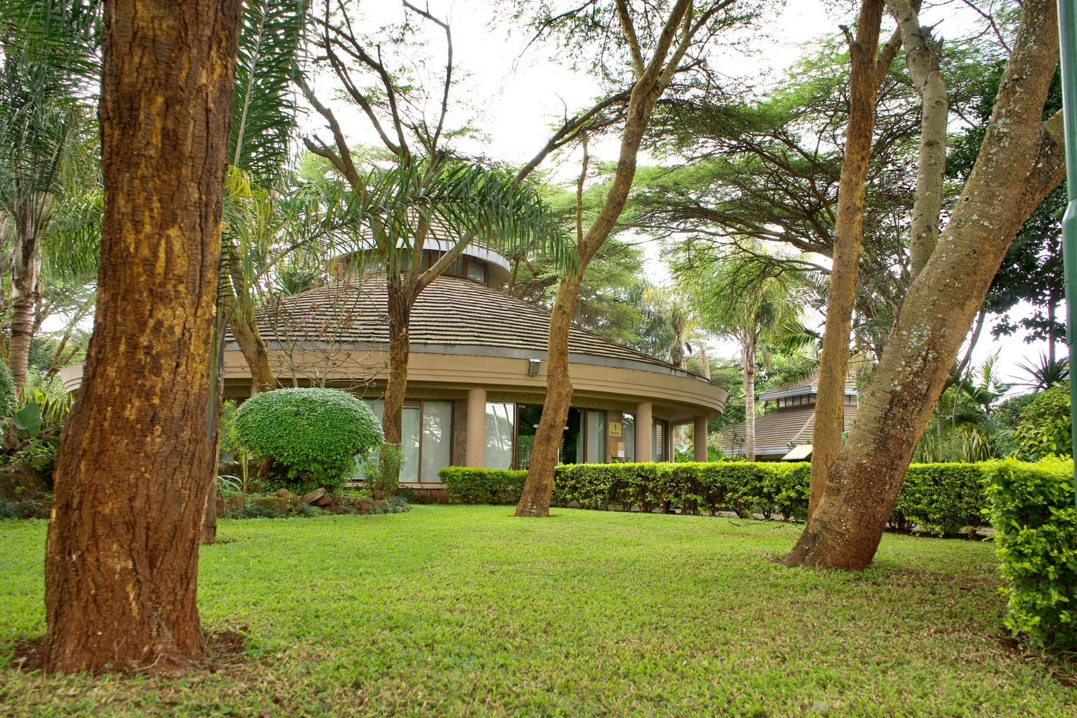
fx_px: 838
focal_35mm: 28
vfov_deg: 46.4
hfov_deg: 65.5
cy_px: 359
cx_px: 538
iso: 100
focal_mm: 28
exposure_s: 1/20
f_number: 8
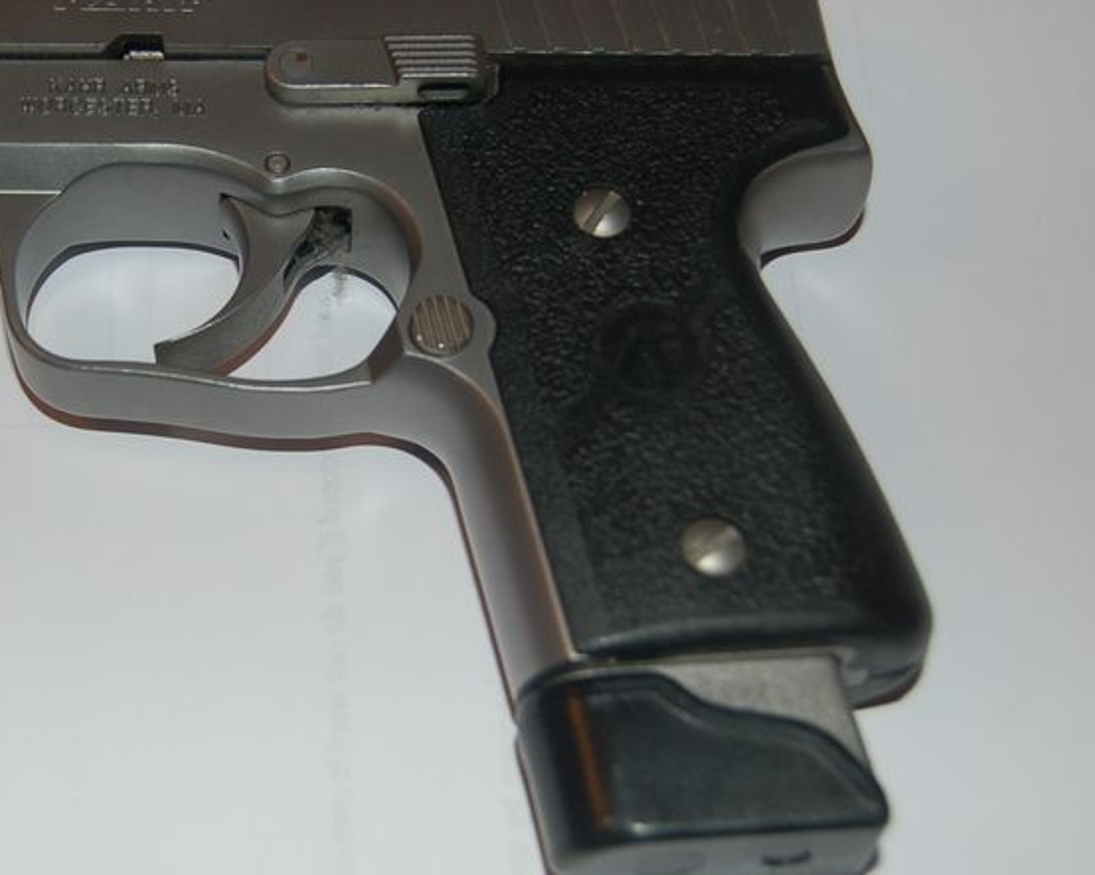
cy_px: 358
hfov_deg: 26.6
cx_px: 310
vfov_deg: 21.6
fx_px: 2293
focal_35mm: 71
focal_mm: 31
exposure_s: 1/60
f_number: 4.5
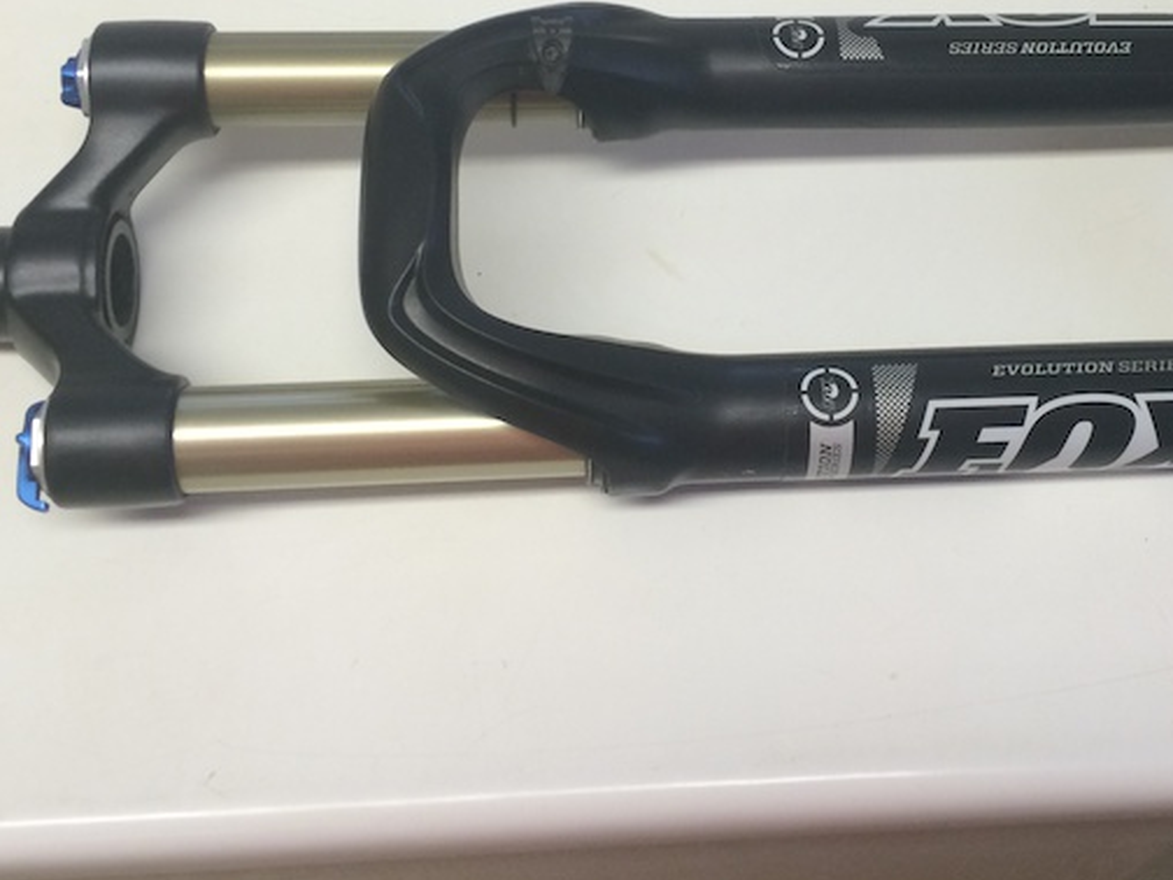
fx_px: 1559
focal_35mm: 46
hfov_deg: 40.9
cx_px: 742
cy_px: 212
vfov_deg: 30.9
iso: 50
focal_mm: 4.15
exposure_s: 1/33
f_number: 2.2
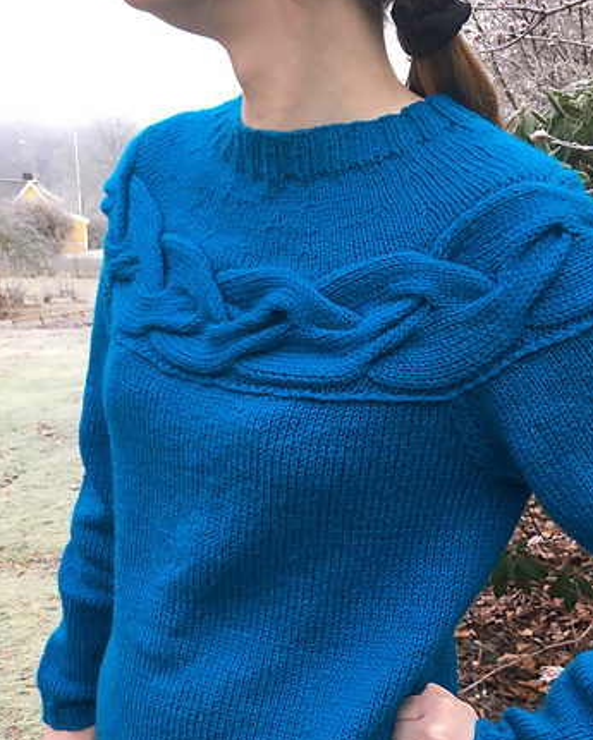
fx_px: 921
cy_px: 531
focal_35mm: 42
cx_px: 342
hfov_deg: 35.6
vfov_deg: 42.8
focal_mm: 4.15
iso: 32
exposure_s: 1/33
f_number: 2.2
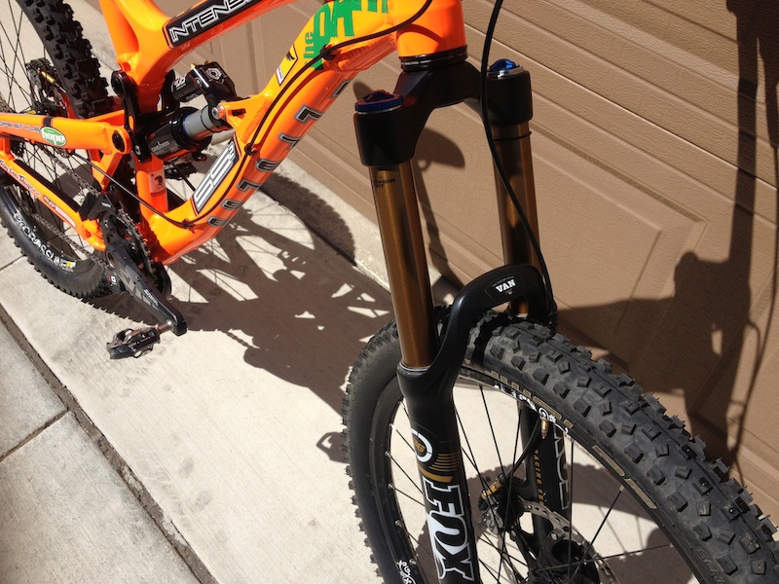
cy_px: 292
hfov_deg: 52.6
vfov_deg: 40.7
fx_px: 788
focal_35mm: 35
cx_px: 390
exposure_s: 1/2513
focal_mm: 4.28
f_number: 2.4
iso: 50
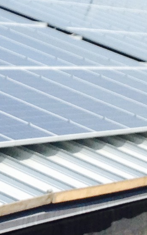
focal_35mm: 205
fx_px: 1314
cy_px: 40
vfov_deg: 10.2
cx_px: -154
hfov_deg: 6.2
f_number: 2.4
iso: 50
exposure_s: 1/1869
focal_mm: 4.12
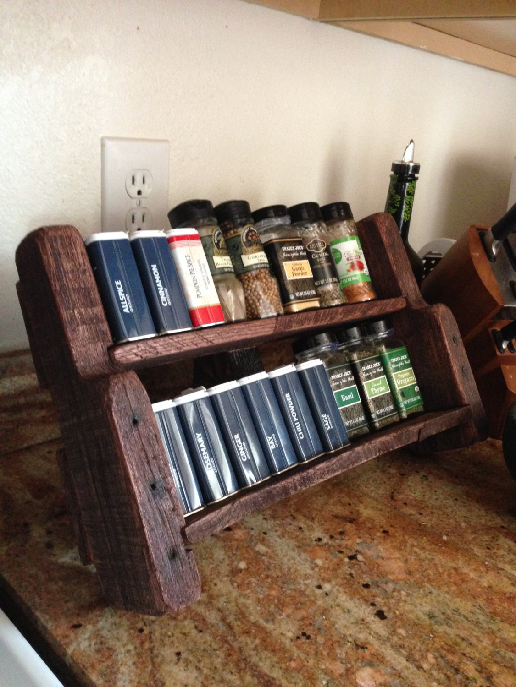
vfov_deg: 55.4
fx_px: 656
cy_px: 344
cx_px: 258
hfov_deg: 42.9
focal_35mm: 33
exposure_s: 1/15
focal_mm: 4.12
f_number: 2.4
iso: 400
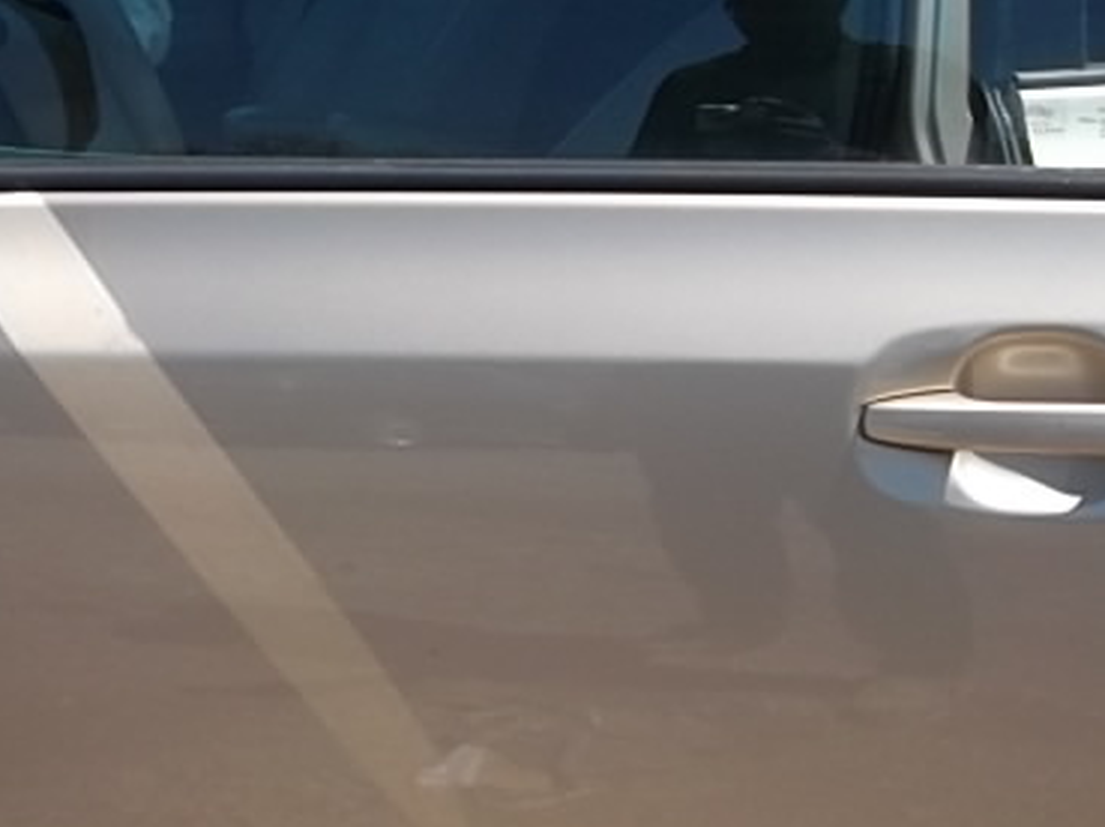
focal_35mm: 75
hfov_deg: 26.0
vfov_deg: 19.6
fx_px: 2392
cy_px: 333
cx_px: 566
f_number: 3.5
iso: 80
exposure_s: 1/680
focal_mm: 4.9
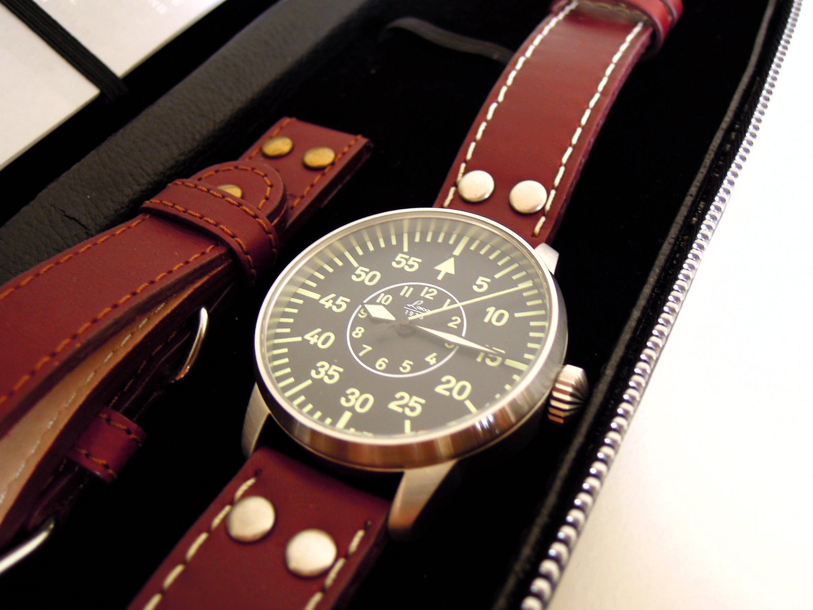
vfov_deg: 45.4
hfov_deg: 58.4
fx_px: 728
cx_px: 406
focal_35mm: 31
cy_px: 305
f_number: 2.1
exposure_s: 1/6
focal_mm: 5.5
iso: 160
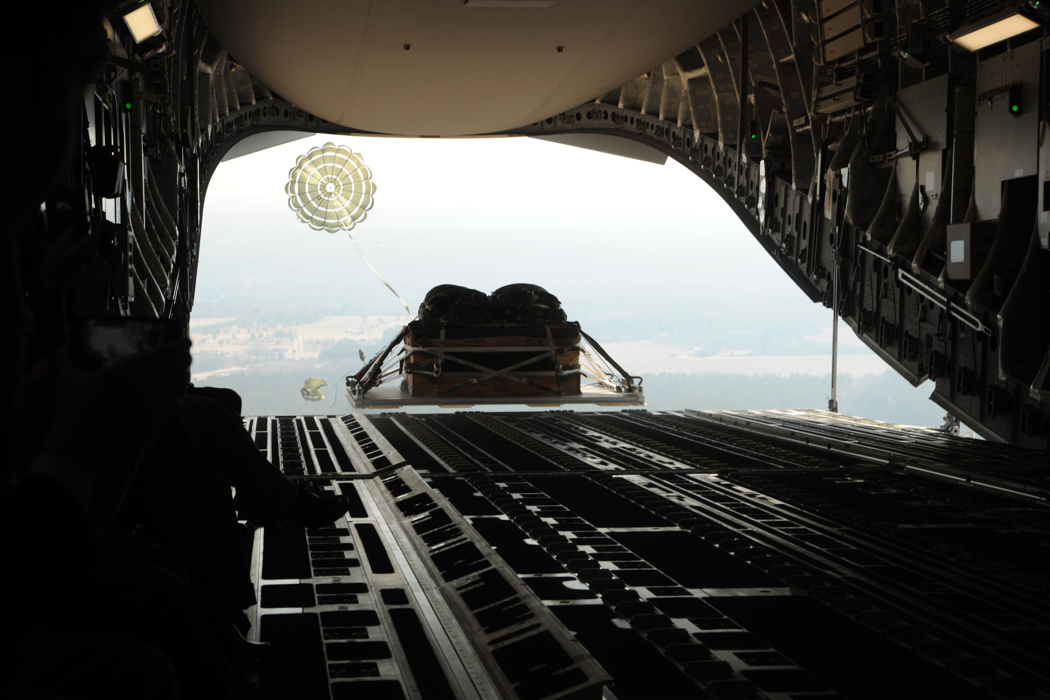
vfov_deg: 20.6
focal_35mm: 66
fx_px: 1925
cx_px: 525
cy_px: 350
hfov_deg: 30.5
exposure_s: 1/250
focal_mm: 66
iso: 400
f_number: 11
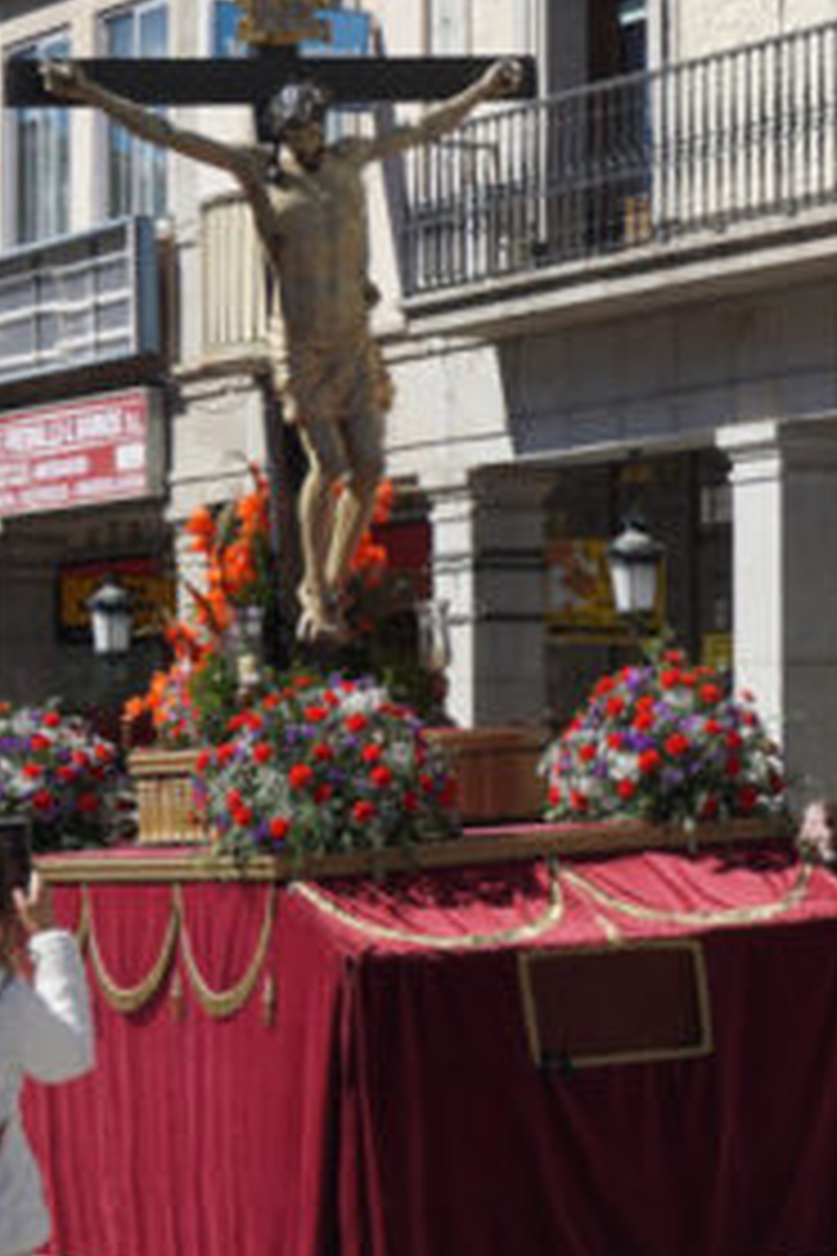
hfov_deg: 9.9
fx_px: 4756
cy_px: 522
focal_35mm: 136
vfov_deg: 15.0
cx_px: 1004
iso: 100
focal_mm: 33
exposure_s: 1/320
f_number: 8
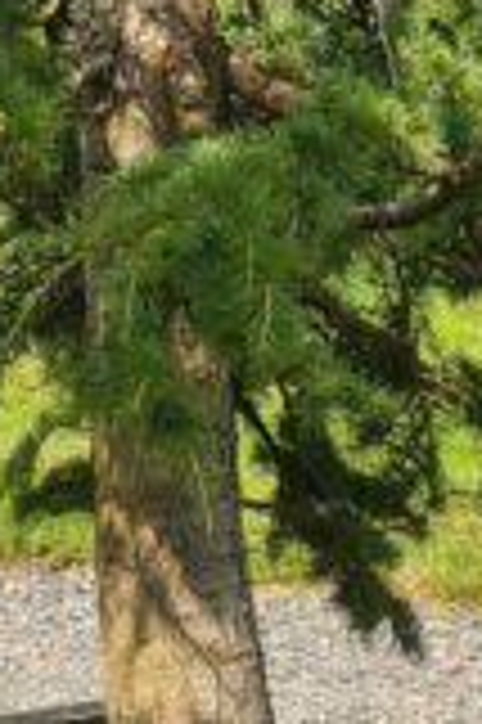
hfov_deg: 7.9
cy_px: -337
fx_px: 3462
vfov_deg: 11.5
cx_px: -86
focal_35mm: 172
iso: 50
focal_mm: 5.4
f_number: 1.8
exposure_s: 1/1764
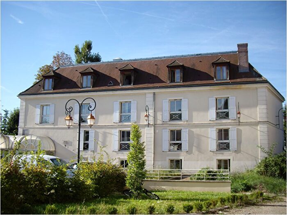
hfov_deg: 49.0
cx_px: 144
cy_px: 108
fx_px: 315
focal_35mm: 38
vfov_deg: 37.7
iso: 64
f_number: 2.8
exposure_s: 1/500
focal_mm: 7.9
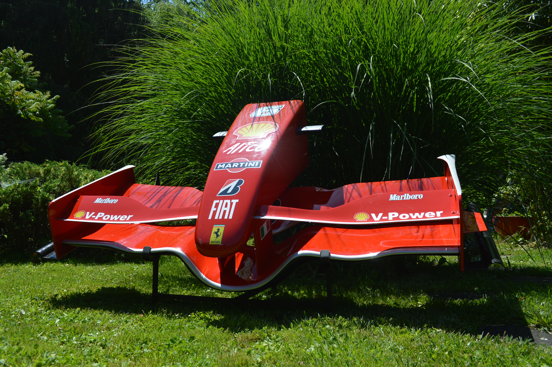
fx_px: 414
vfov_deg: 47.8
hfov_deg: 67.4
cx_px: 276
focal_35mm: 27
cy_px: 184
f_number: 7.1
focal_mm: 18
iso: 100
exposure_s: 1/400
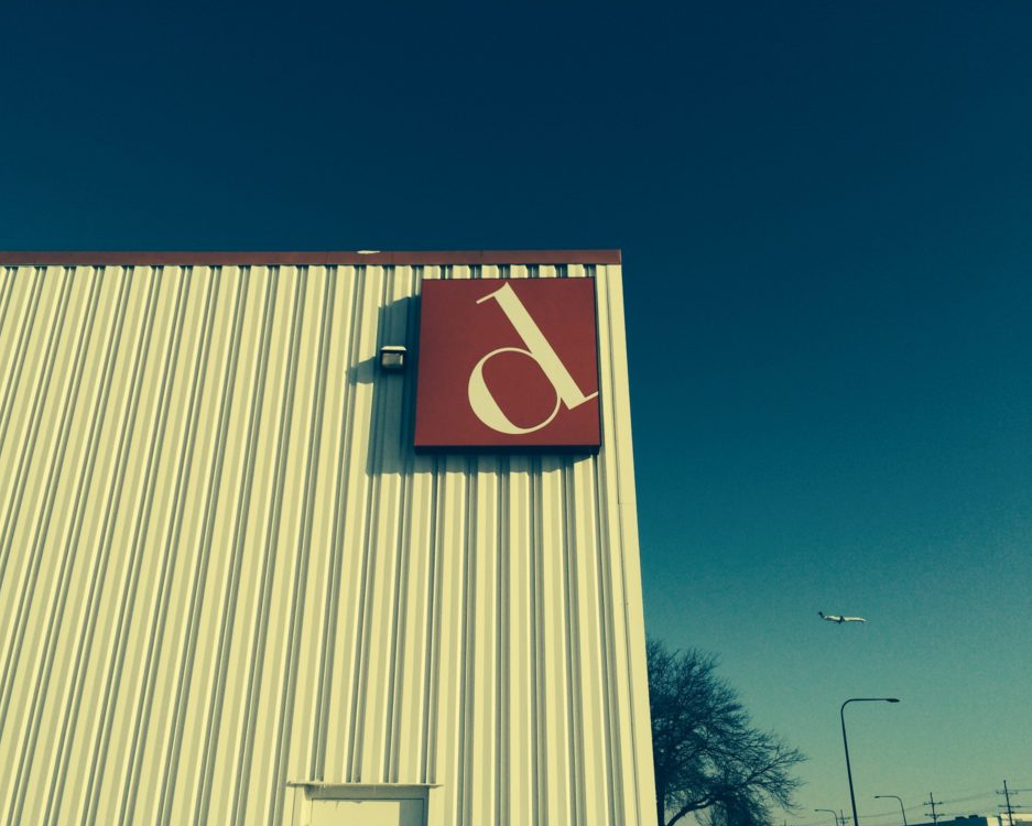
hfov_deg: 55.6
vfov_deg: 45.8
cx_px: 492
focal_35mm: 32
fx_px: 978
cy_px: 413
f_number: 2.2
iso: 40
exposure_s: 1/5128
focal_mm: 4.12
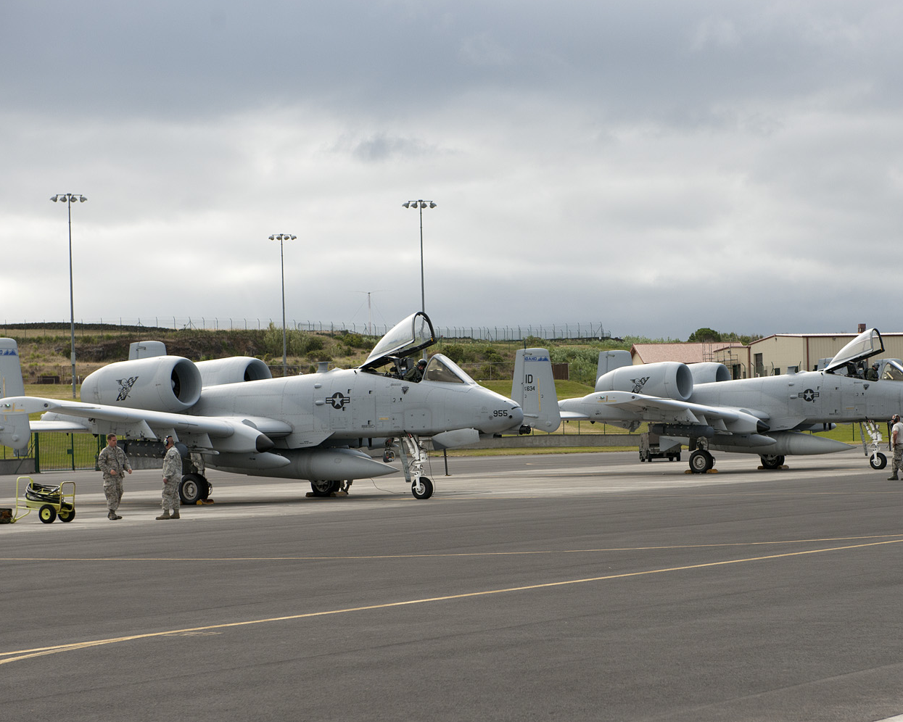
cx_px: 577
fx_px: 2539
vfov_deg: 16.2
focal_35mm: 95
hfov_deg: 20.1
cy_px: 425
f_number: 5.6
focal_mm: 70
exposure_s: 1/1000
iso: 200
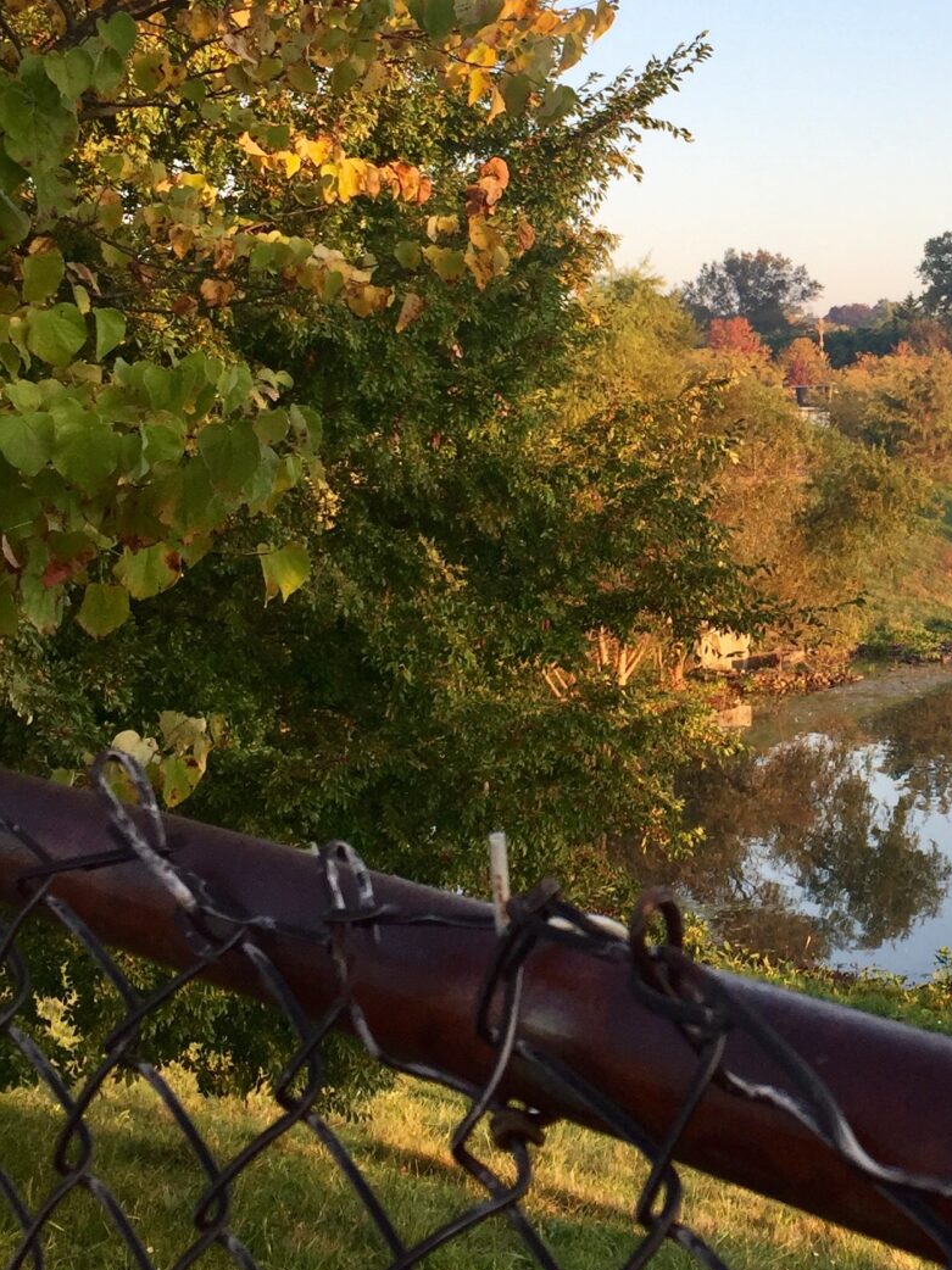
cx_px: 935
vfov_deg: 33.5
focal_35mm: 57
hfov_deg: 24.6
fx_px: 2091
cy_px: 419
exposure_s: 1/258
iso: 32
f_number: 2.2
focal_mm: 4.15
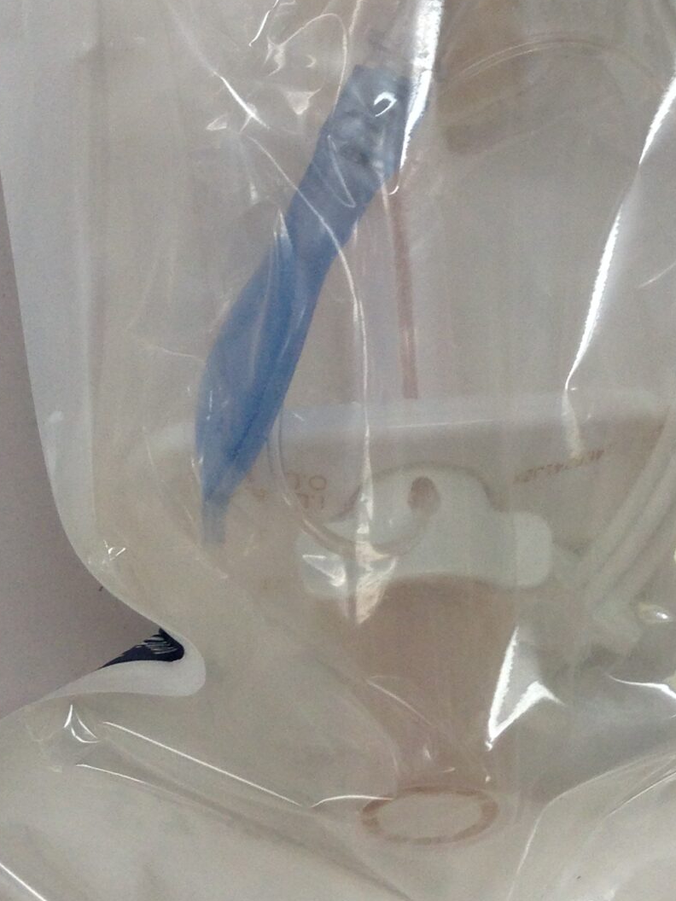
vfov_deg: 24.0
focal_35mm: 80
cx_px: 438
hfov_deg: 18.4
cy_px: 179
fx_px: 2083
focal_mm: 4.12
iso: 80
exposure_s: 1/120
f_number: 2.4
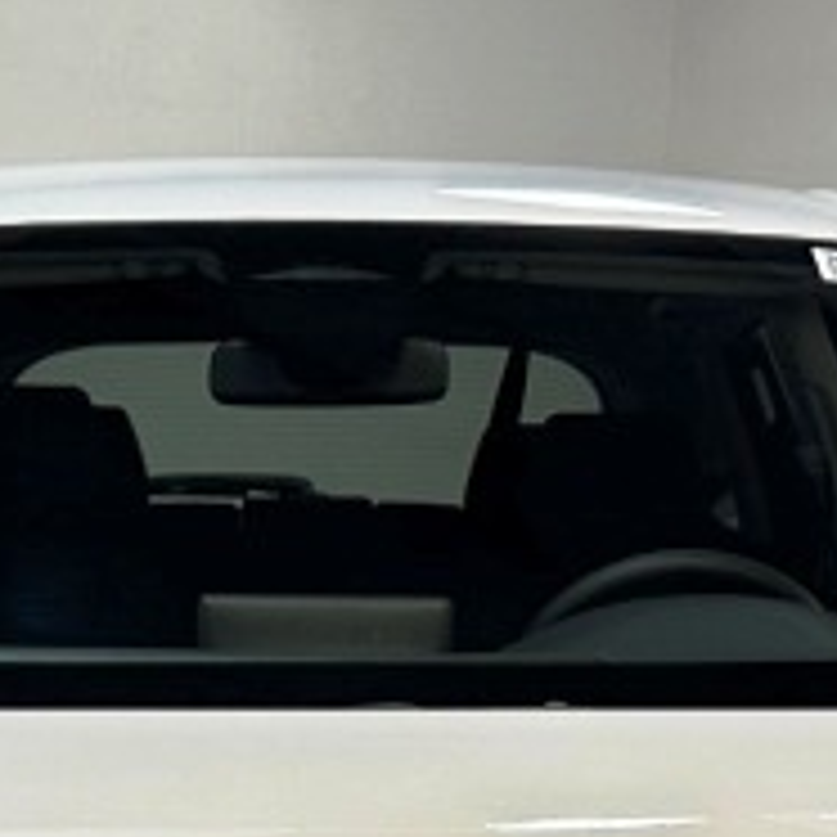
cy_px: 1413
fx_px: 3201
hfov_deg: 14.9
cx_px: 378
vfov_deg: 13.6
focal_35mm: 117
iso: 160
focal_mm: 6.86
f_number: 1.78
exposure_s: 1/60
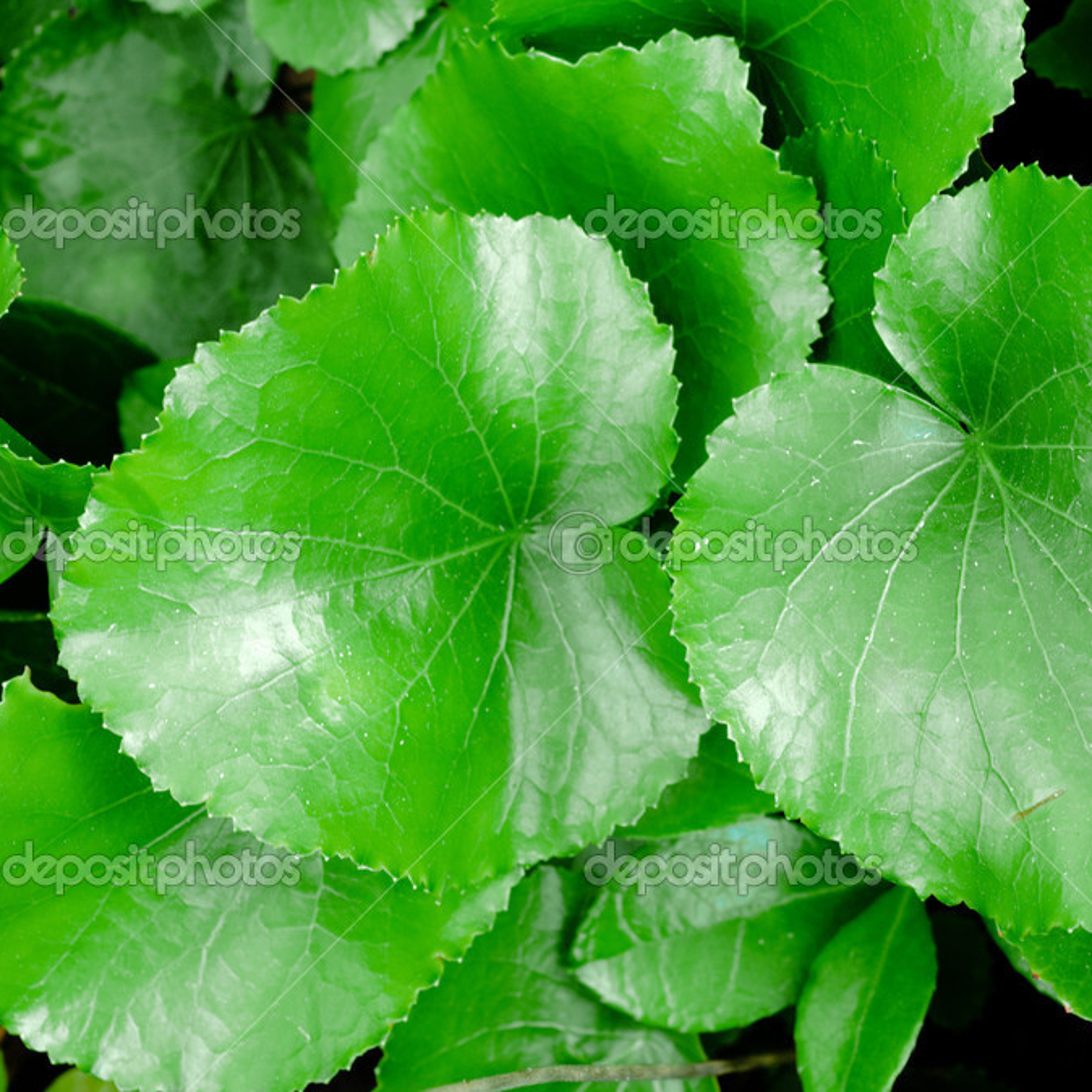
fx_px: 4140
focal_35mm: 116
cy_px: 544
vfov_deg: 15.0
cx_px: 732
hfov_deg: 15.0
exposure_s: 1/10
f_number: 11
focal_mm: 60
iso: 200
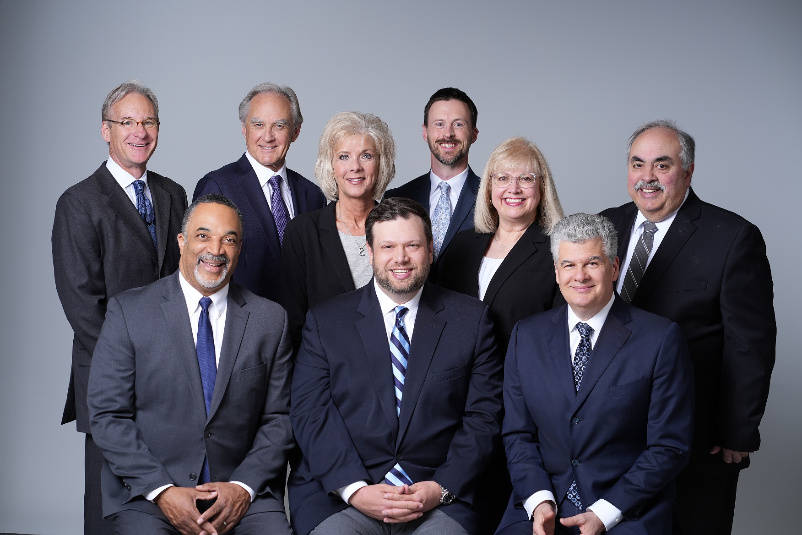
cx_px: 401
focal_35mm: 85
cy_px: 268
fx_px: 1893
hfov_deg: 23.9
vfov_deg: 16.1
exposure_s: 1/125
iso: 100
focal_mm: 85
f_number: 6.3
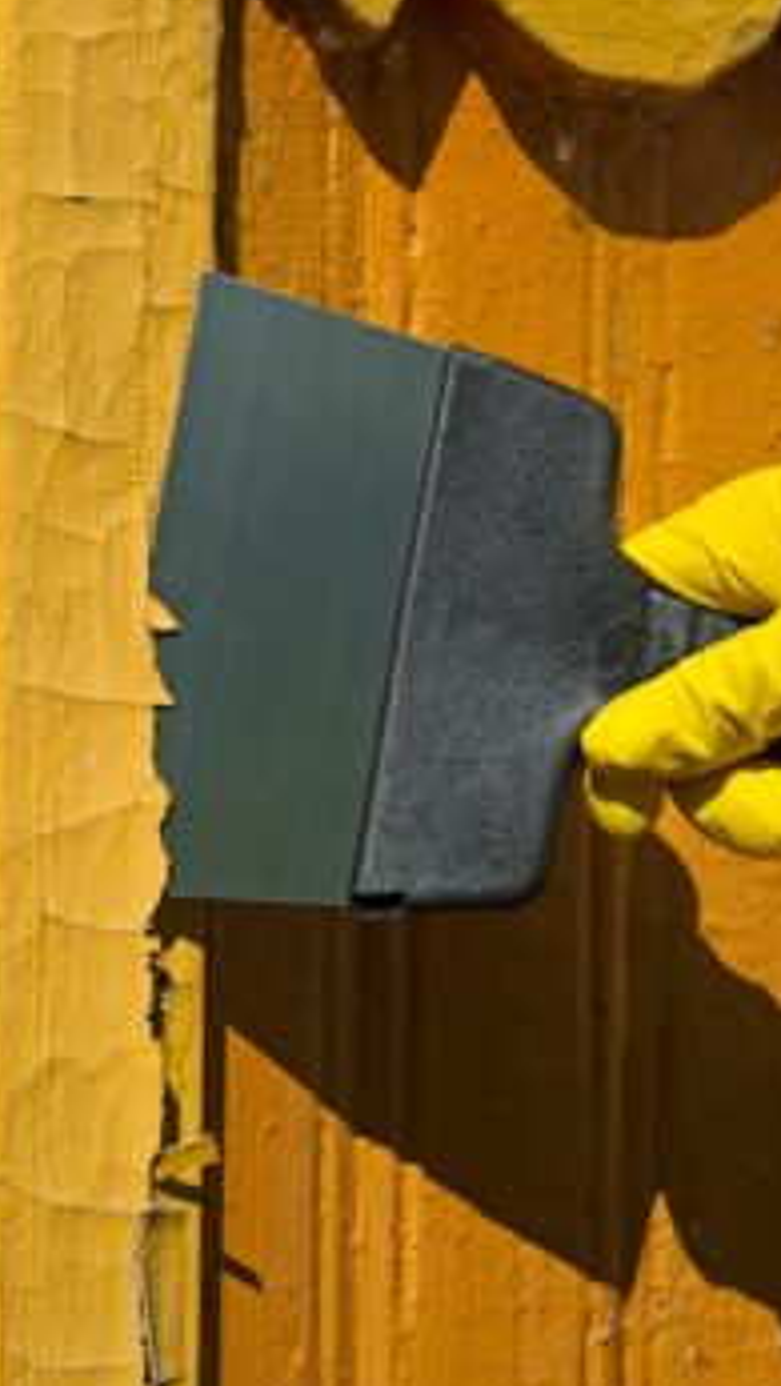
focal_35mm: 98
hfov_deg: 12.2
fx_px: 3603
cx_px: 16
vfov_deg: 21.8
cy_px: 671
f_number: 4.8
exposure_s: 1/1600
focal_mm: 36
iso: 100
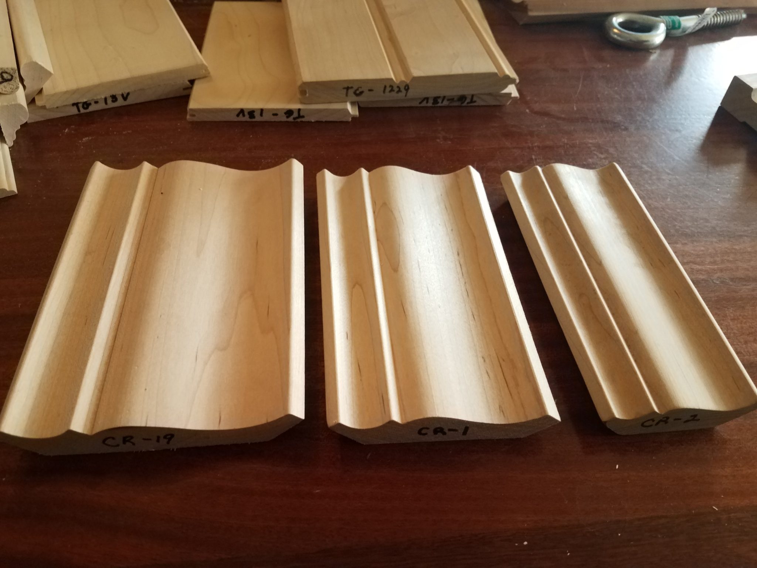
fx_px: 569
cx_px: 378
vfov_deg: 53.1
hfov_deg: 67.3
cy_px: 284
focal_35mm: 26
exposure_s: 1/60
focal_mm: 4.2
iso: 125
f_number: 1.7
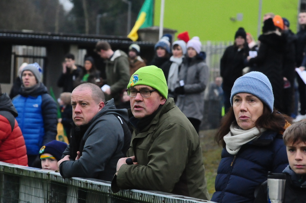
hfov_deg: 6.9
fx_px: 2547
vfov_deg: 4.6
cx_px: 153
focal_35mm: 300
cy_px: 102
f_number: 10
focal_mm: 200
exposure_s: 1/400
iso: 3200
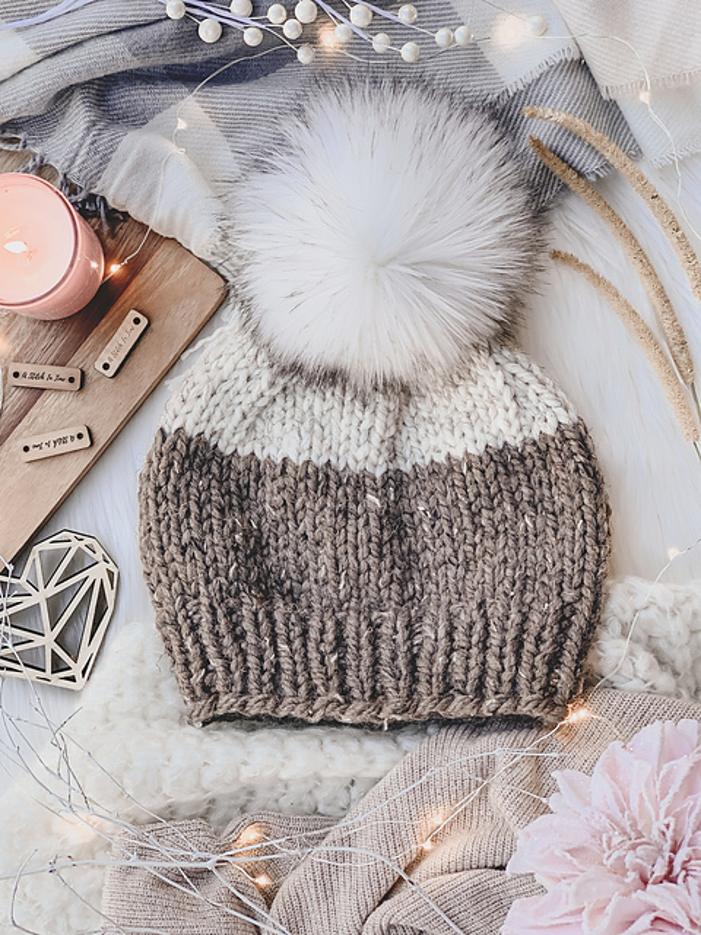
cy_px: 468
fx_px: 1404
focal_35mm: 52
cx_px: 350
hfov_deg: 28.0
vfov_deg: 36.8
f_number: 2.4
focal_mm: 6
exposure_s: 1/120
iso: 64
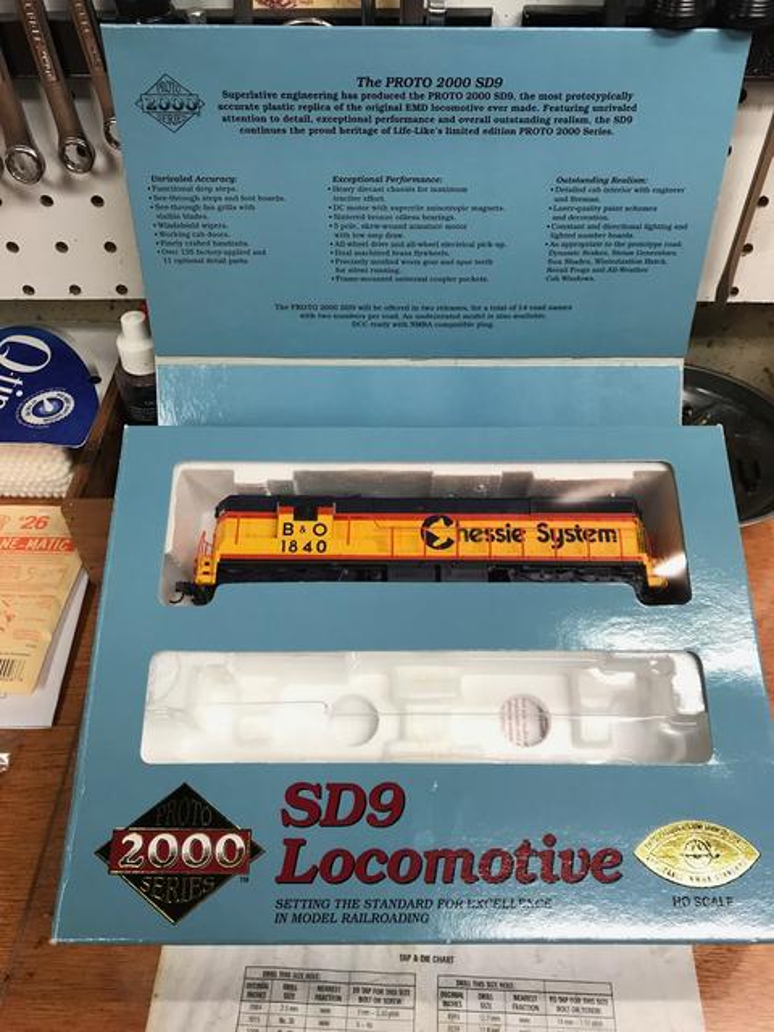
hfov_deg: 49.7
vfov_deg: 63.4
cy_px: 516
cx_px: 387
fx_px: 835
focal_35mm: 28
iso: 32
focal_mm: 3.99
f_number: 1.8
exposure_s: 1/30
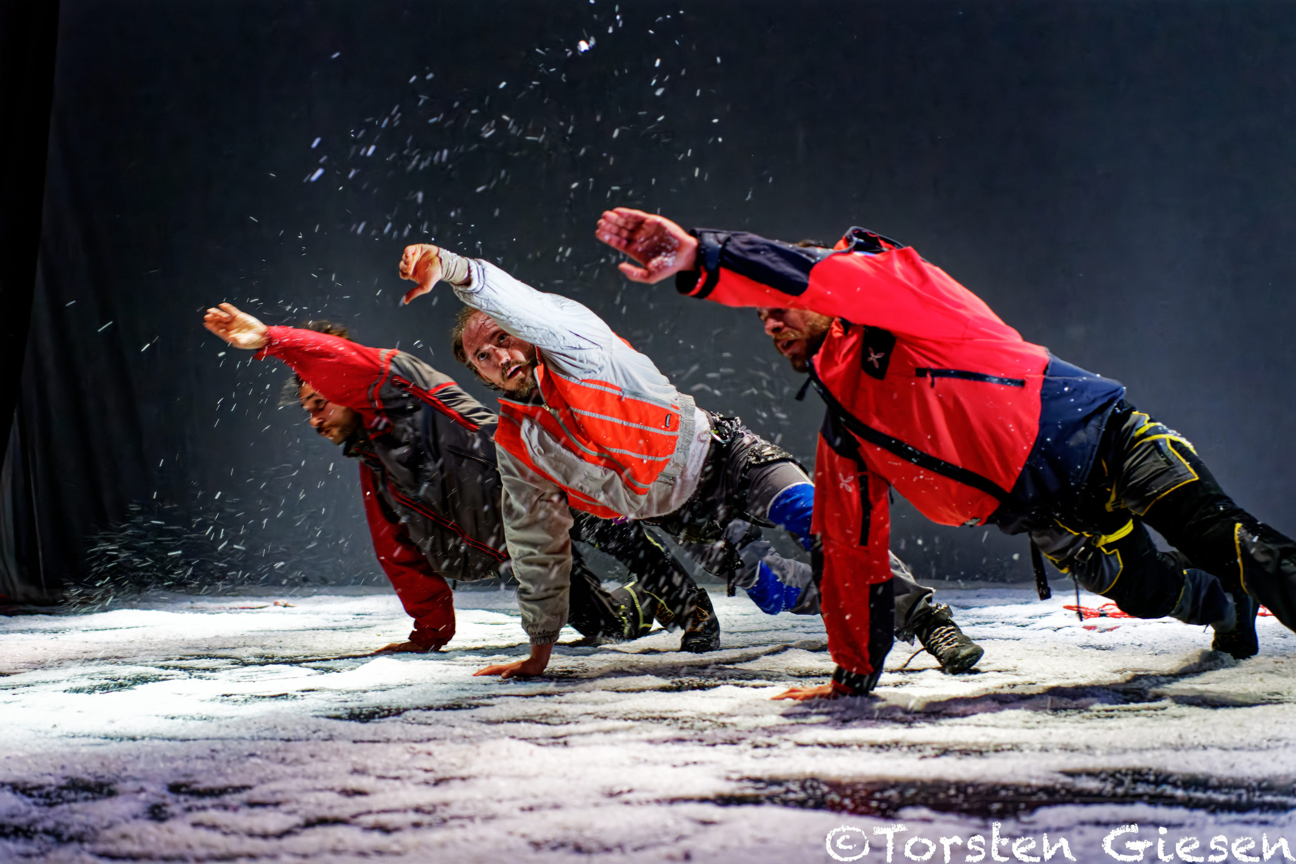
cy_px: 432
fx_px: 2520
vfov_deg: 19.5
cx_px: 648
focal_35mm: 70
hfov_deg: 28.8
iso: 6400
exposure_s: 1/60
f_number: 2.8
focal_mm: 70
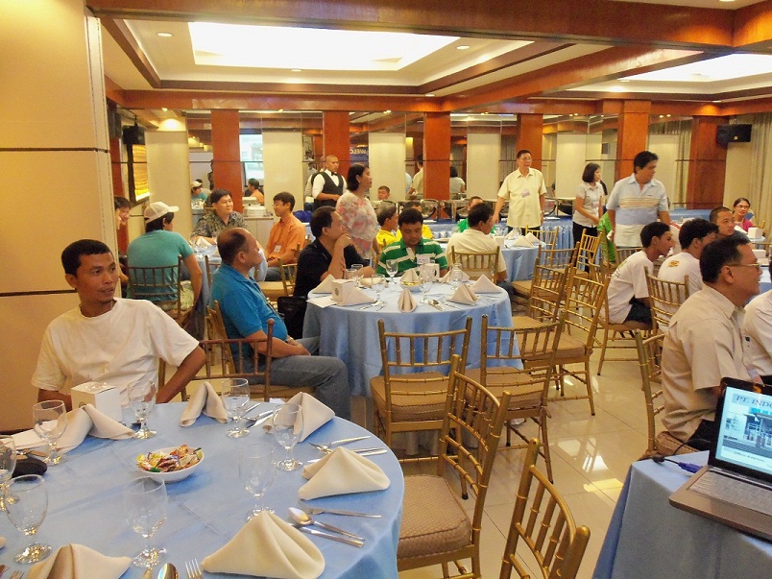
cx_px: 386
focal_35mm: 29
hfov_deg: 61.7
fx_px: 647
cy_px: 290
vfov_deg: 48.2
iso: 400
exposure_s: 1/30
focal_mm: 5.2
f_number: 3.4
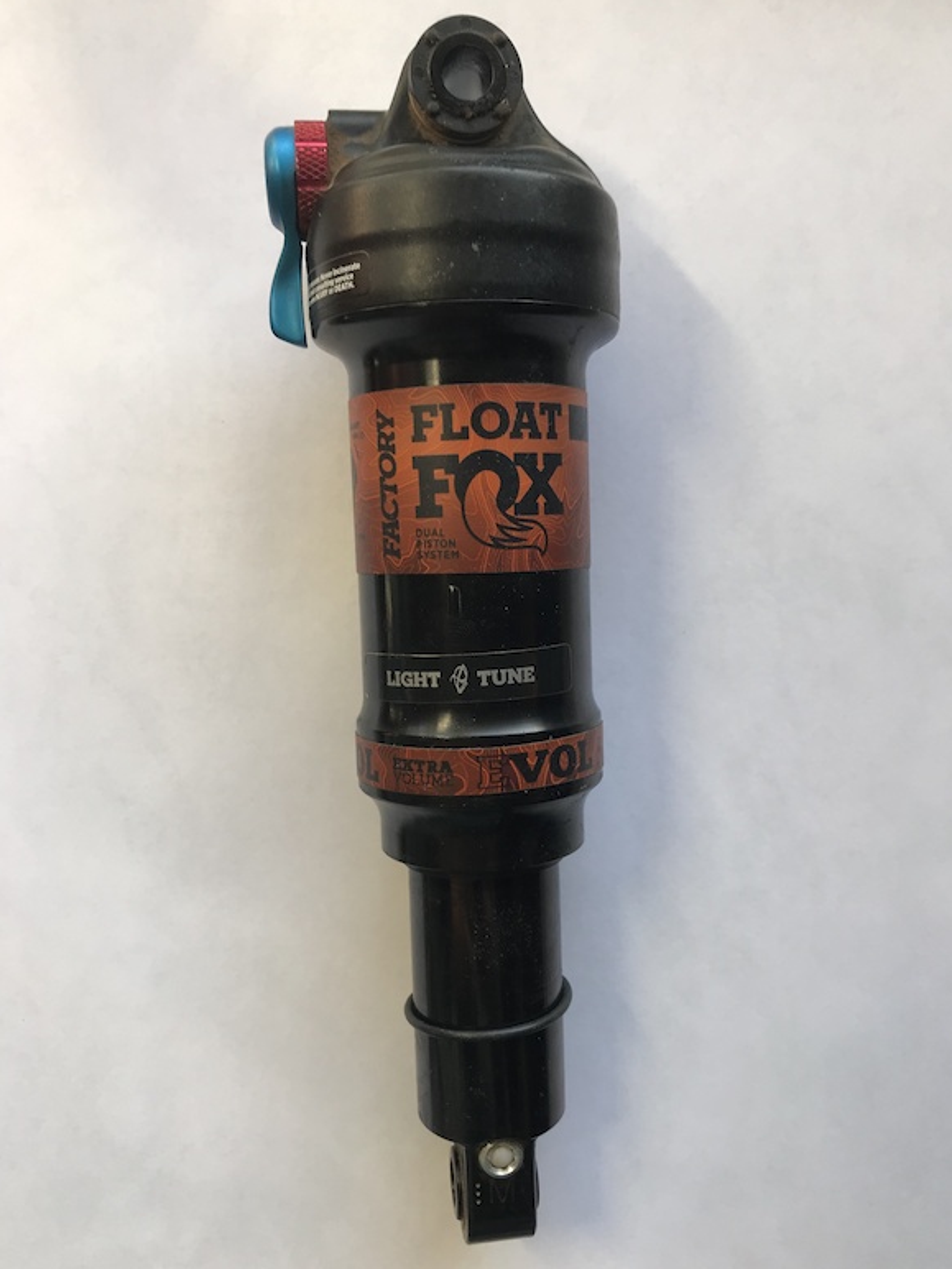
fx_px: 1063
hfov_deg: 48.2
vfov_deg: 61.7
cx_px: 492
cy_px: 638
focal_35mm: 29
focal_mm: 3.99
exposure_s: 1/60
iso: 25
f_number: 1.8
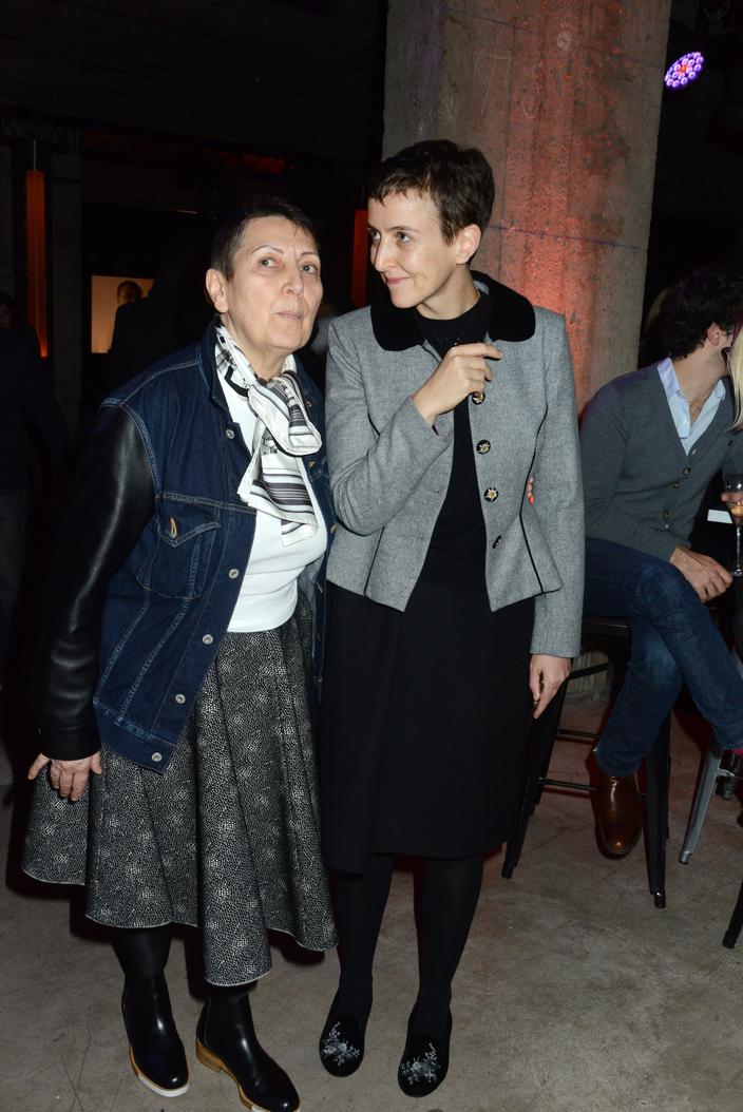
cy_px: 556
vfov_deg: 55.8
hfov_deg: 38.9
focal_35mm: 34
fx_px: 1051
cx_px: 372
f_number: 13
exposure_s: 1/30
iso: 1600
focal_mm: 34
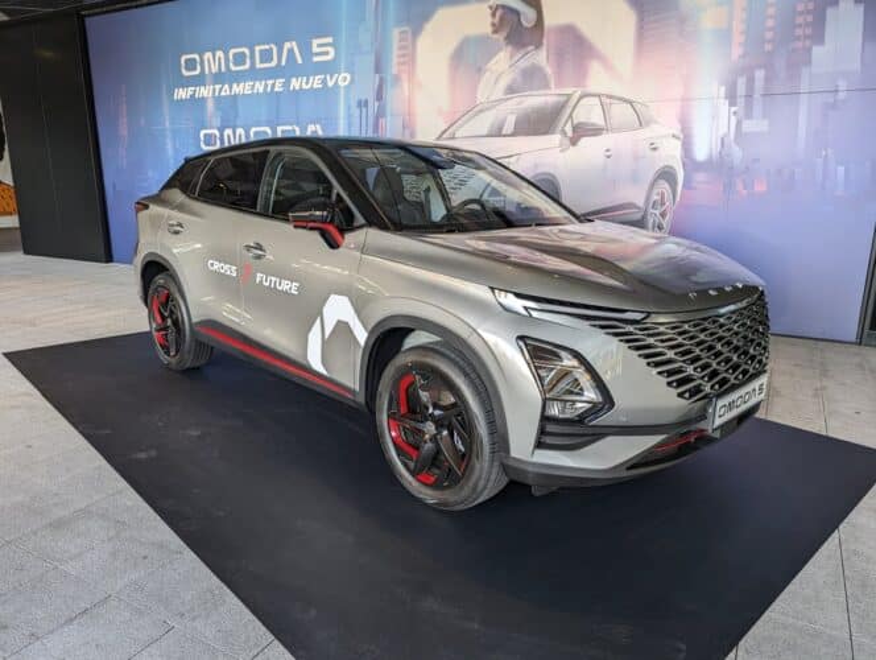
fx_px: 608
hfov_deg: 71.5
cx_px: 438
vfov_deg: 56.9
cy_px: 330
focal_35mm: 24
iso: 20
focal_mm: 6.9
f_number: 1.68
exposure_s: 1/33.9
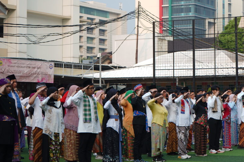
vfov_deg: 14.0
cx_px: 224
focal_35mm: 97
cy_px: 34
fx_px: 657
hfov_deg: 20.6
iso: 80
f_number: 4.5
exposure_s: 1/200
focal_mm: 49
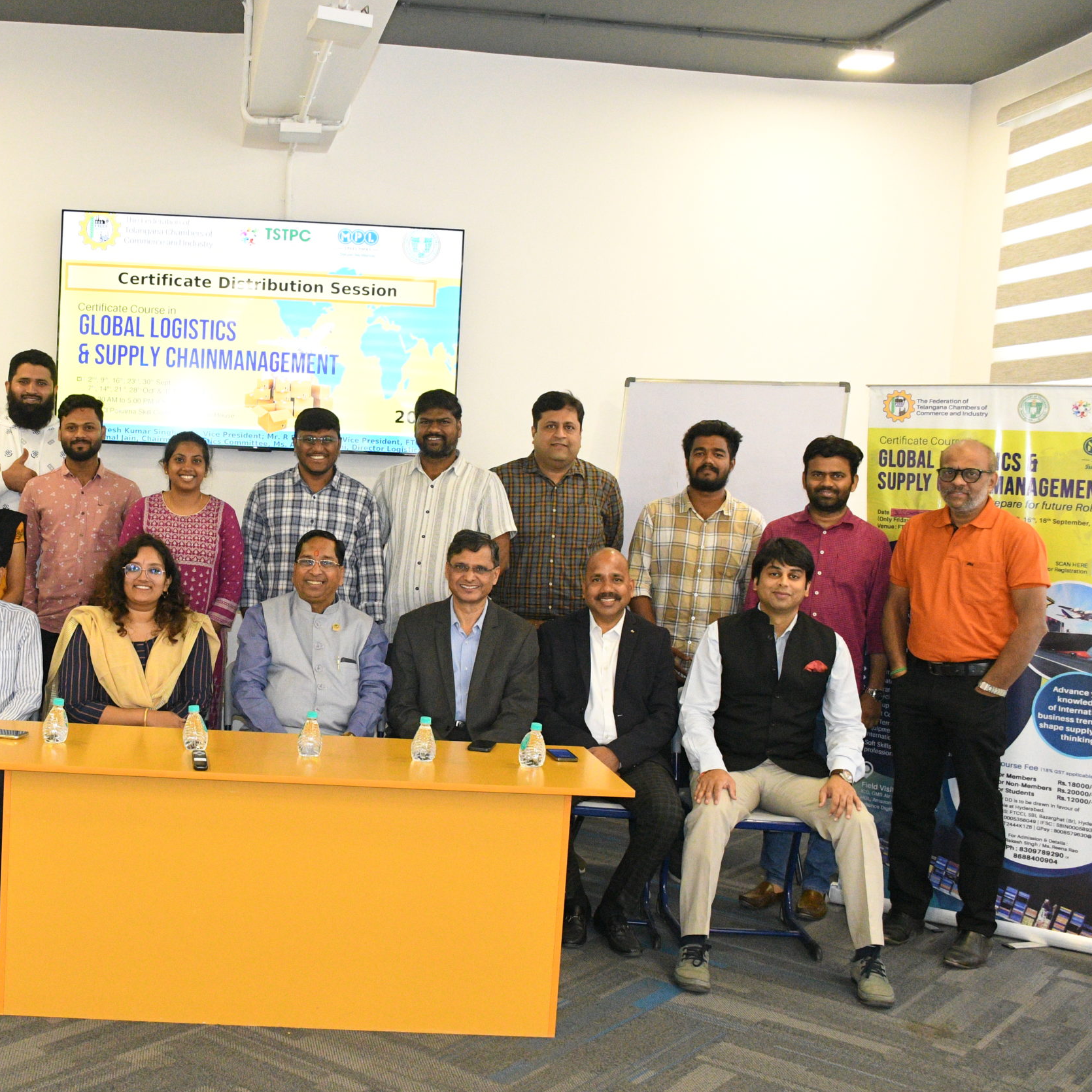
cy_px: 544
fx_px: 1535
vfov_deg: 39.2
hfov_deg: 38.1
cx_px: 265
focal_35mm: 43
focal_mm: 22
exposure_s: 1/125
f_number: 5.6
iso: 6400
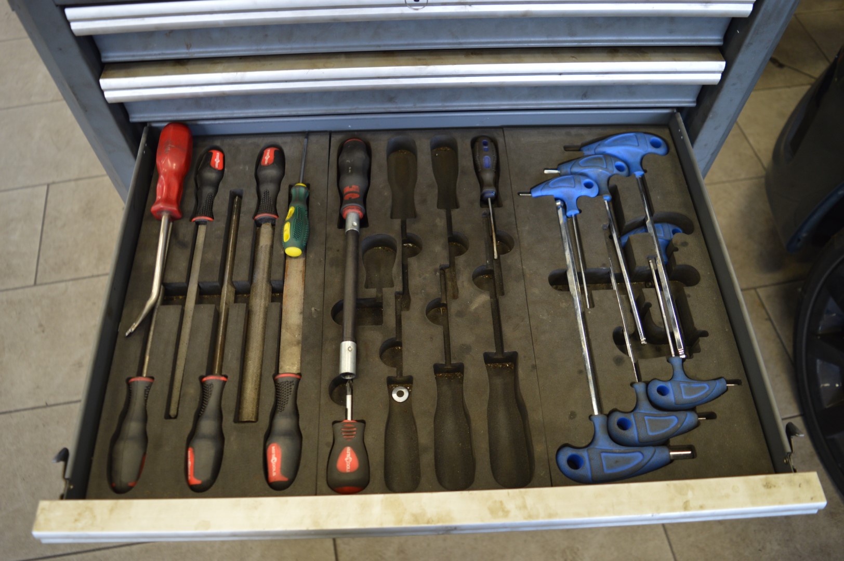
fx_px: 632
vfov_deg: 47.9
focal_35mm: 27
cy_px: 280
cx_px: 422
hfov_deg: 67.4
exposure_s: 1/30
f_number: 3.5
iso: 400
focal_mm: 18
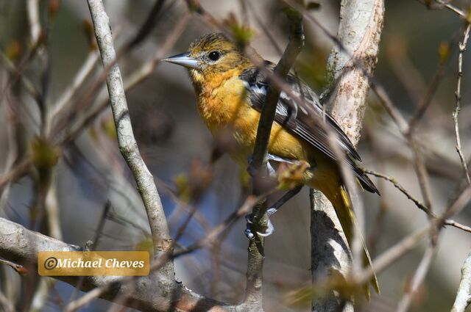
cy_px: 156
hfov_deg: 3.4
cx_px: 236
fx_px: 7840
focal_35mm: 600
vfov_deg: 2.3
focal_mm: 600
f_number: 7.1
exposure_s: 1/1250
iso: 500
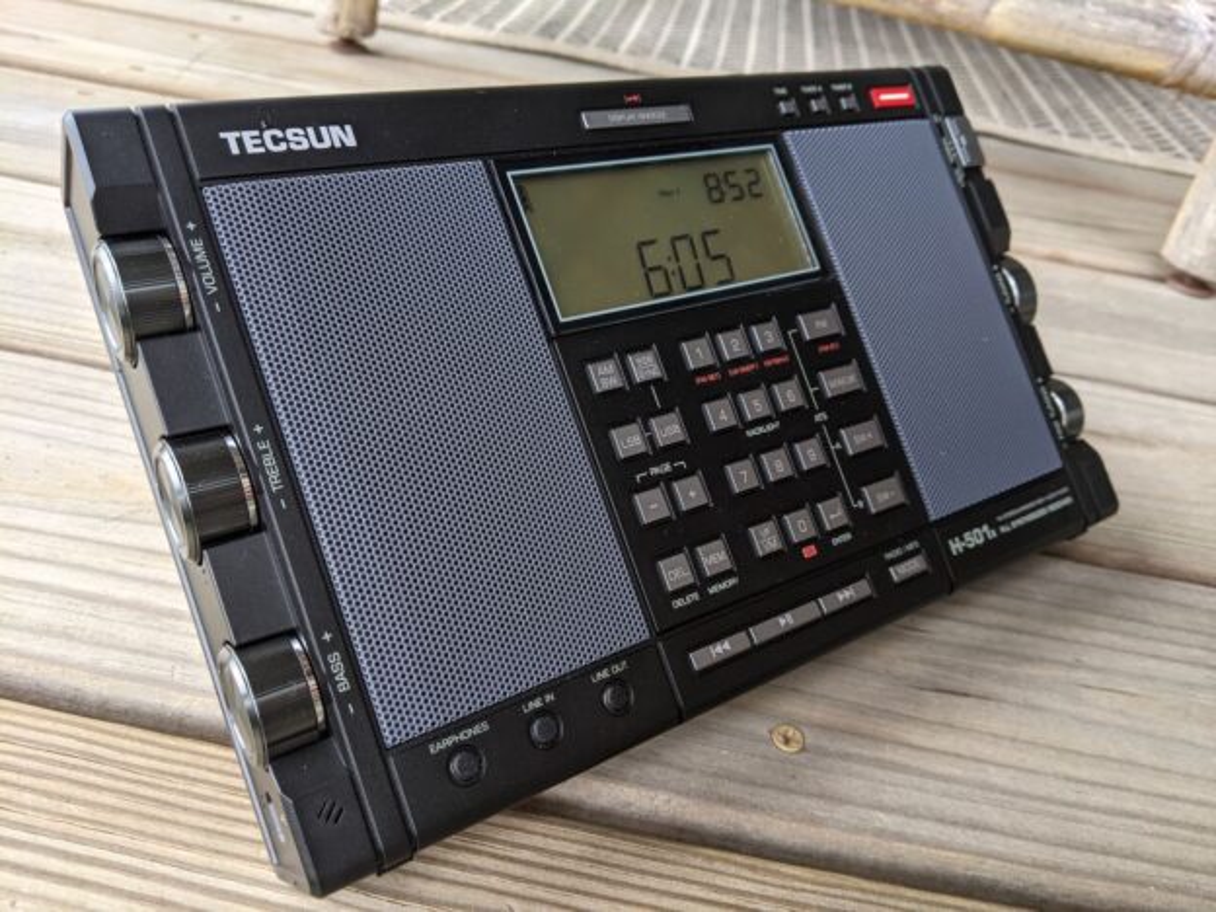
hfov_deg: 65.3
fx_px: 948
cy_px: 456
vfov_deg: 51.4
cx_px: 608
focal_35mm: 27
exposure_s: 1/23.7
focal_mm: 4.44
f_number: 1.8
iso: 72
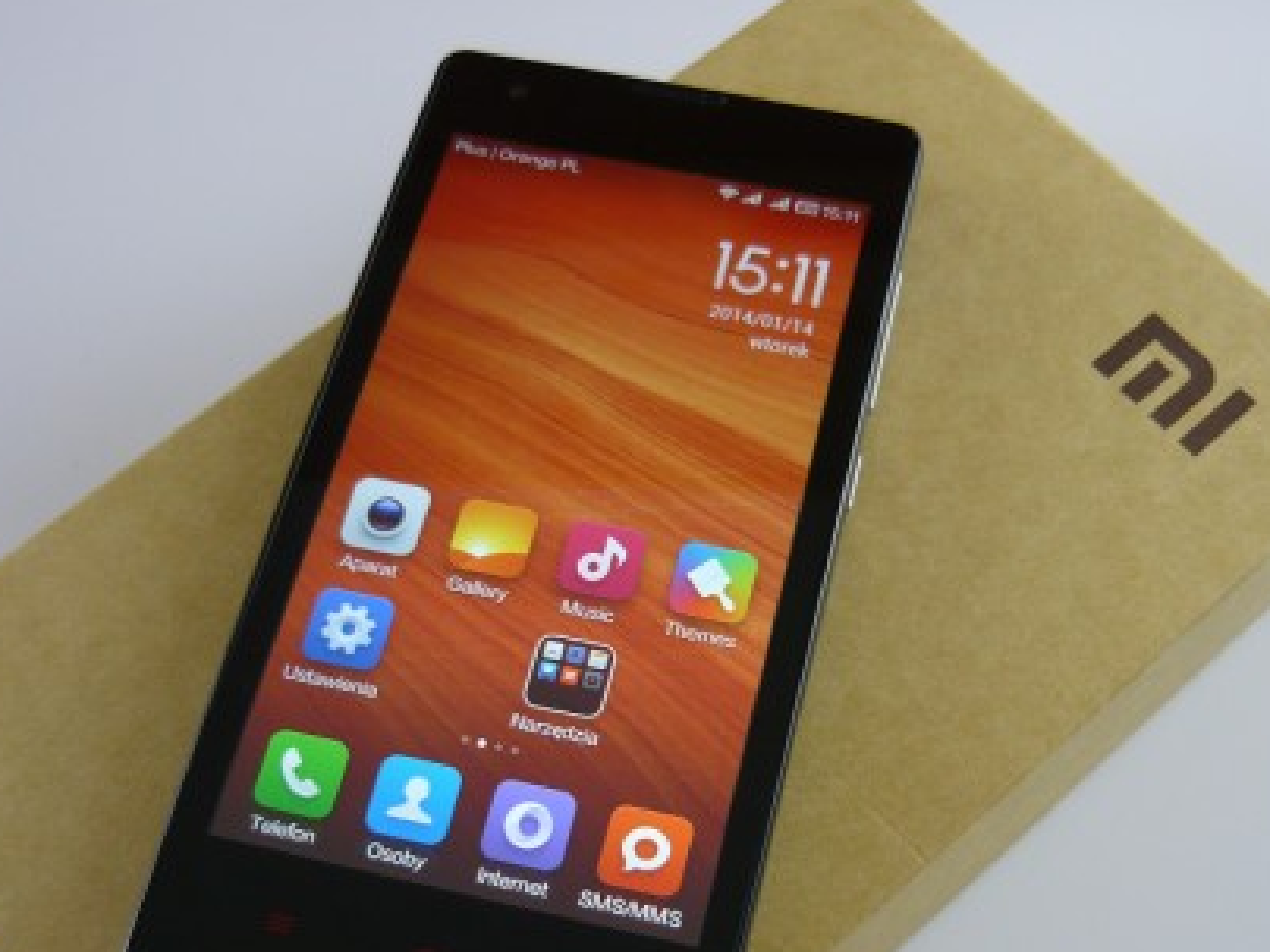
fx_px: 1798
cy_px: 638
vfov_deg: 29.5
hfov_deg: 38.9
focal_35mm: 49
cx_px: 644
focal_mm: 5.5
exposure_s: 1/30
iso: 100
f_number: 2.8
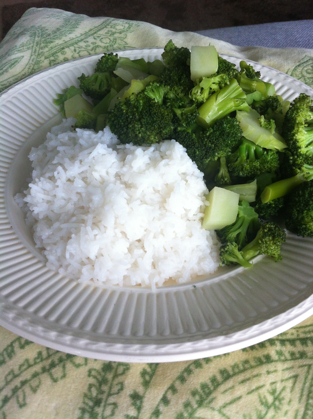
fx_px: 423
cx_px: 156
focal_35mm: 35
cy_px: 210
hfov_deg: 40.6
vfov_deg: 52.7
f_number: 2.8
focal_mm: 3.85
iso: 100
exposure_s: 1/120
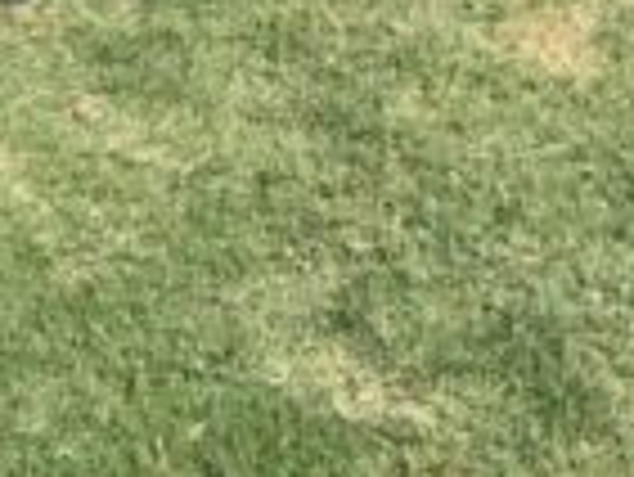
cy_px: -693
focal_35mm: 158
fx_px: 2896
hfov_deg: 12.4
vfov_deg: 8.5
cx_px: 612
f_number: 2.2
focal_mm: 4.15
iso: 25
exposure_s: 1/1221
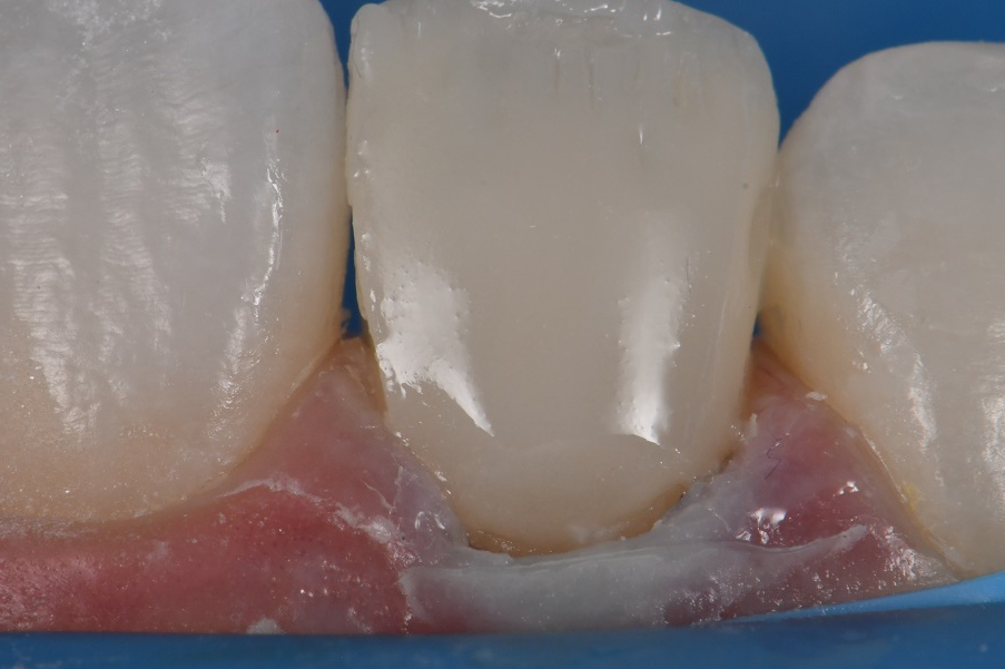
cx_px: 579
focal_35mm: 235
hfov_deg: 8.8
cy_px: 260
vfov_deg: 5.8
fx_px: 6557
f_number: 32
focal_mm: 105
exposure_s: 1/160
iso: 200
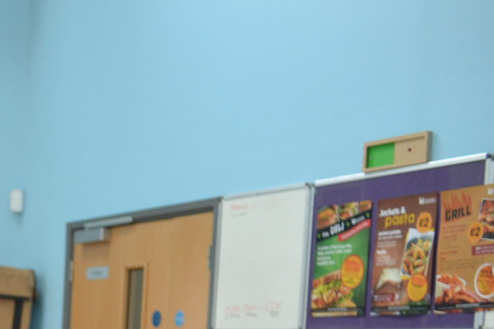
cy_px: 549
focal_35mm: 91
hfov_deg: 19.3
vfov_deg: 13.7
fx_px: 1248
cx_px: -268
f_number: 4
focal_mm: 18
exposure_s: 1/60
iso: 400
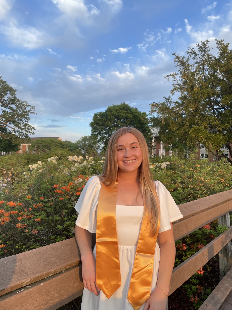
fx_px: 232
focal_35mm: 26
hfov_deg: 53.1
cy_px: 155
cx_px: 116
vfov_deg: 67.3
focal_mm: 4.2
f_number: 1.6
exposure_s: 1/518
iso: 32
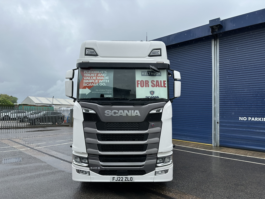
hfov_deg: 71.6
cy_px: 100
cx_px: 132
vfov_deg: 56.8
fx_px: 184
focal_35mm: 24
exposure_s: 1/2882
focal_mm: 6.86
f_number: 1.78
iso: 80
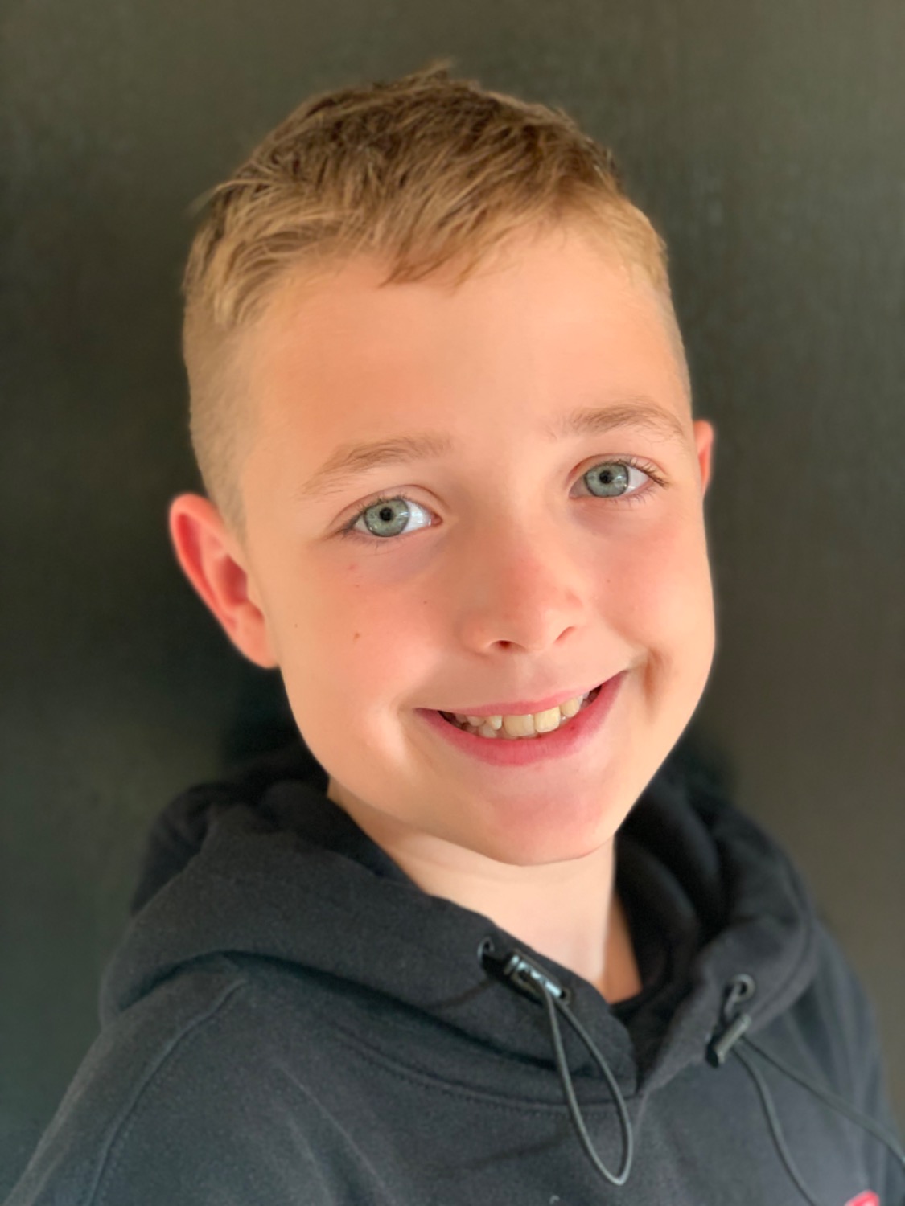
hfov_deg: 28.0
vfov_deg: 36.8
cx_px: 452
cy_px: 603
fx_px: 1813
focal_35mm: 52
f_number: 2.4
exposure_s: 1/60
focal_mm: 6
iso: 160
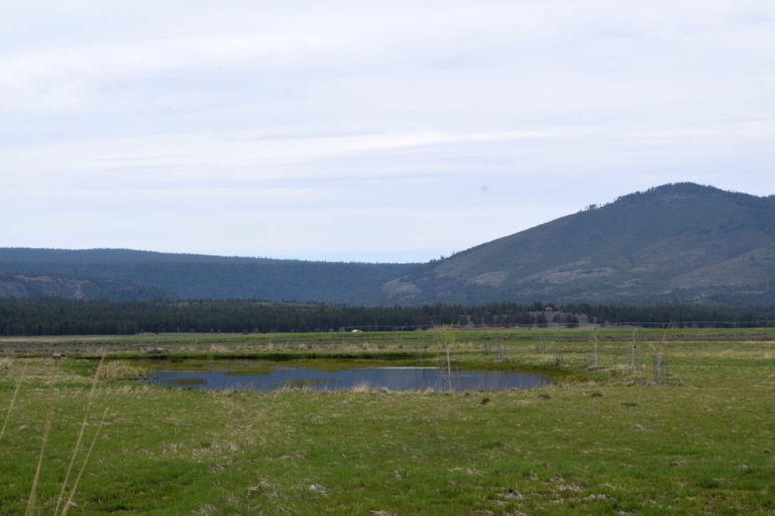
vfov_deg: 17.5
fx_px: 1678
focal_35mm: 78
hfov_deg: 26.0
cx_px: 388
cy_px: 258
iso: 200
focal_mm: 52
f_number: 10
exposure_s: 1/400
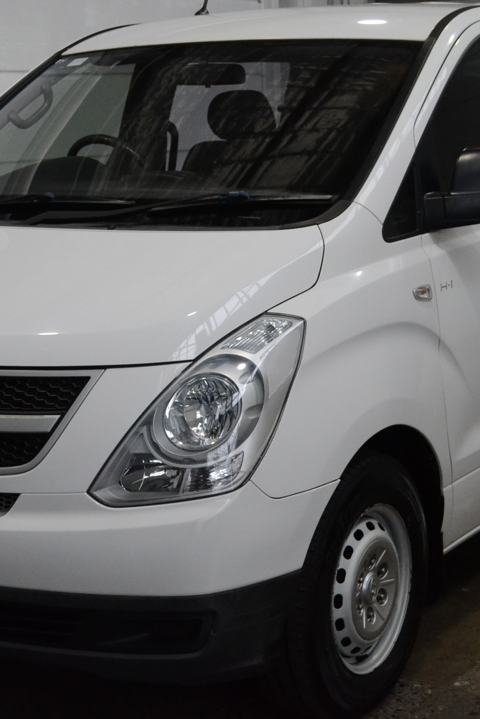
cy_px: 352
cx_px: 231
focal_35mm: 71
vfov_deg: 28.4
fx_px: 1419
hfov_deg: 19.2
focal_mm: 30
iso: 1600
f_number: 4.5
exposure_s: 1/640
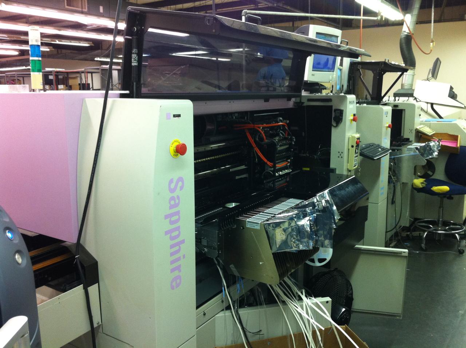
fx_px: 470
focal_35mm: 35
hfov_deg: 52.7
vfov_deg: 40.6
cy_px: 174
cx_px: 233
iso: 125
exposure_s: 1/17
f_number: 2.8
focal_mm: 3.85
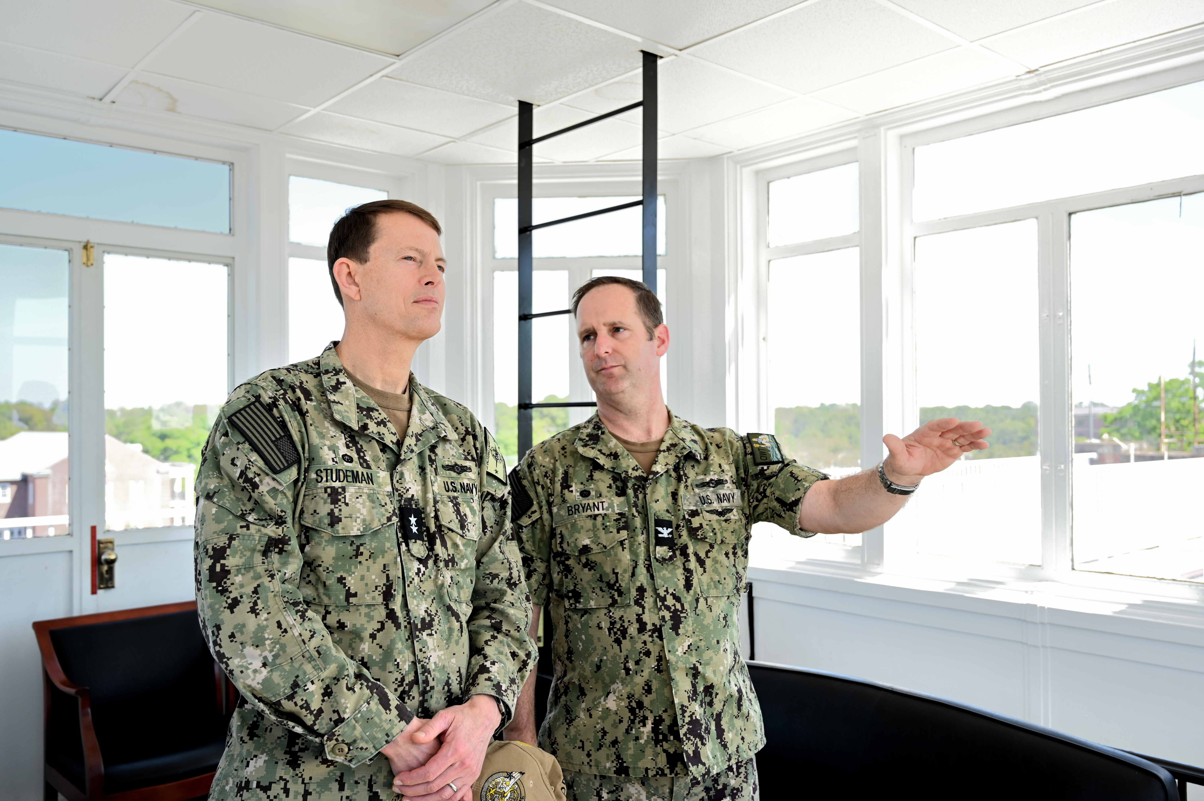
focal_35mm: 30
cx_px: 602
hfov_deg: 62.0
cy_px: 400
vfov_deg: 43.6
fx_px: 1003
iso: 200
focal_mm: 30
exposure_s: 1/160
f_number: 4.5
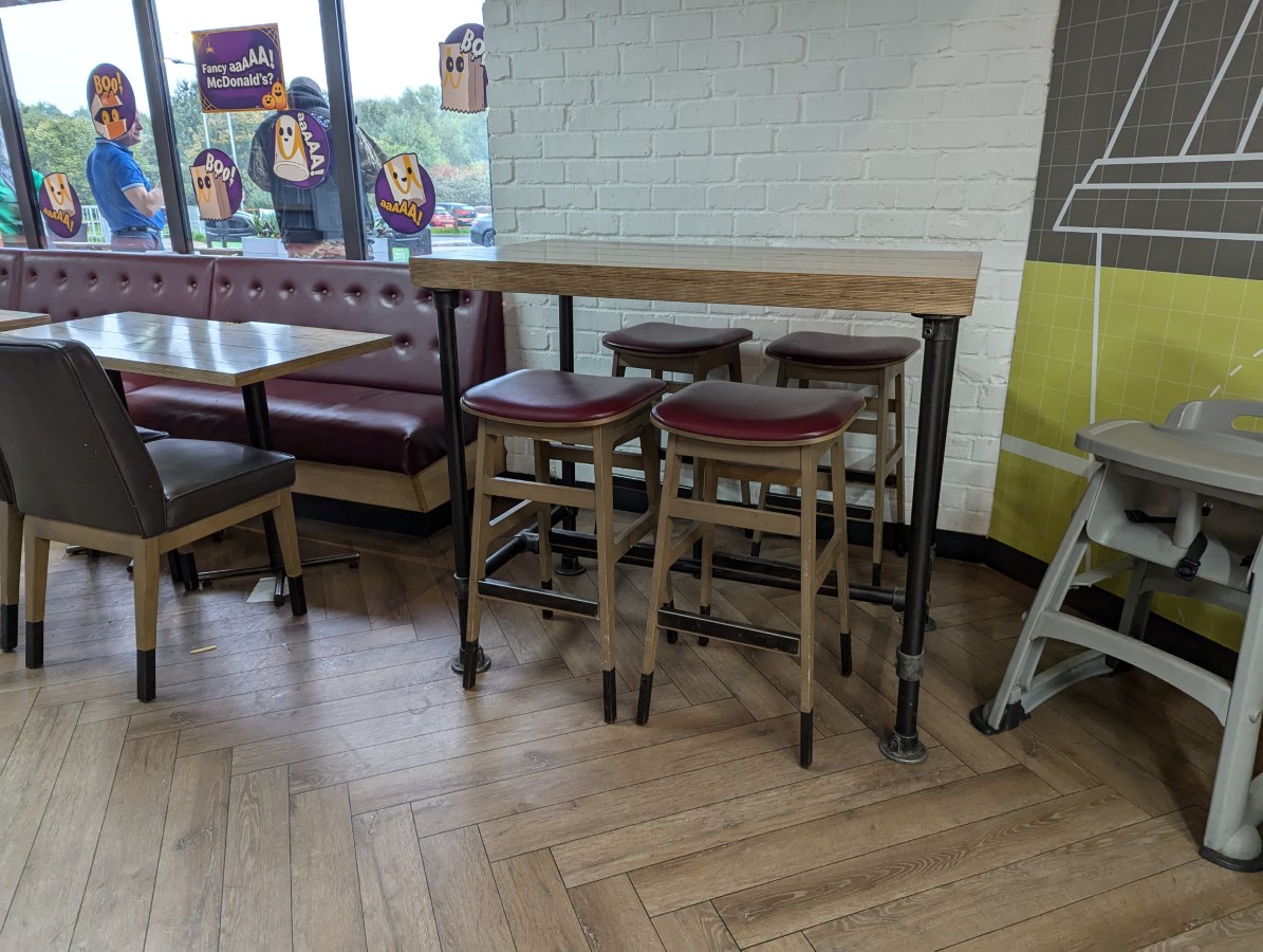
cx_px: 632
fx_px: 877
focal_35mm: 24
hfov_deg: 71.5
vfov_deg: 56.9
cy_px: 476
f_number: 1.85
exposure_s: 1/171
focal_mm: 6.81
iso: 267
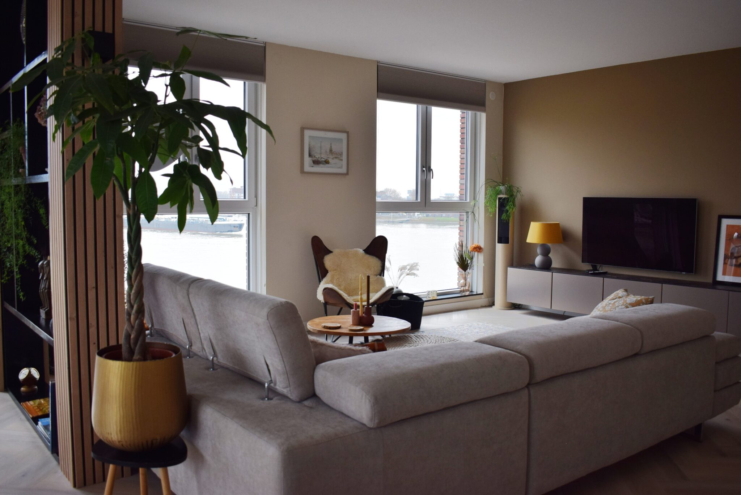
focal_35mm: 32
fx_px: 649
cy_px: 248
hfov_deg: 59.5
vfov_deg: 41.8
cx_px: 370
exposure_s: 1/100
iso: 400
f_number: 5
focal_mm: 21
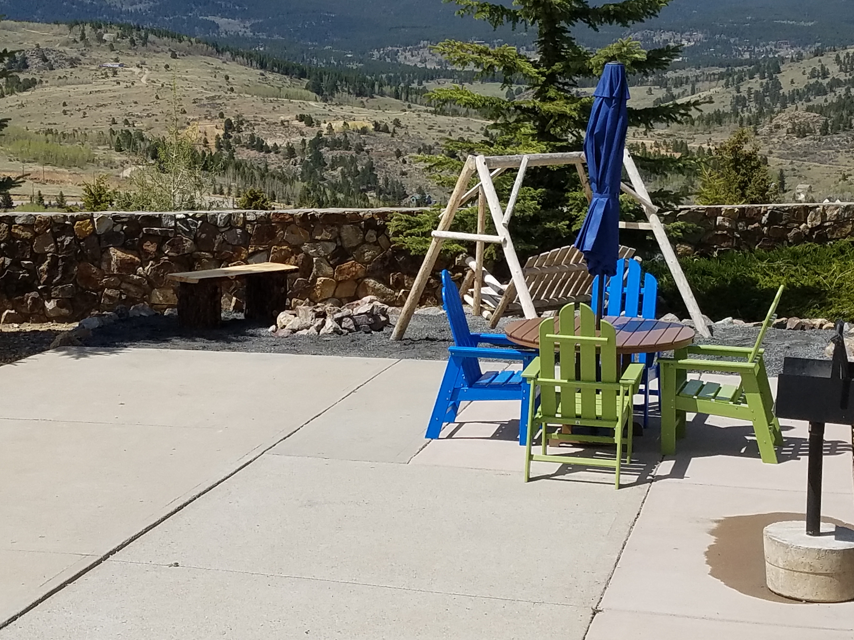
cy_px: 273
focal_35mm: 30
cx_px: 425
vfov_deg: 46.7
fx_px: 740
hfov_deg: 60.0
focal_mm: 4.2
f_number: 1.7
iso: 50
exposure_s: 1/4096
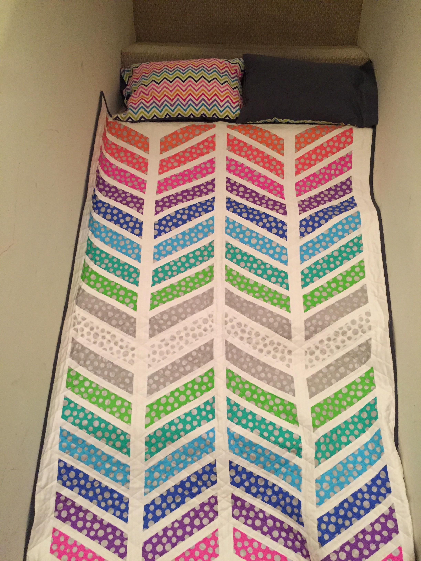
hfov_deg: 48.2
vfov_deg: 61.7
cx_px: 210
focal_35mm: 29
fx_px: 470
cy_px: 280
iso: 200
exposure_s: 1/30
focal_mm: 4.15
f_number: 2.2
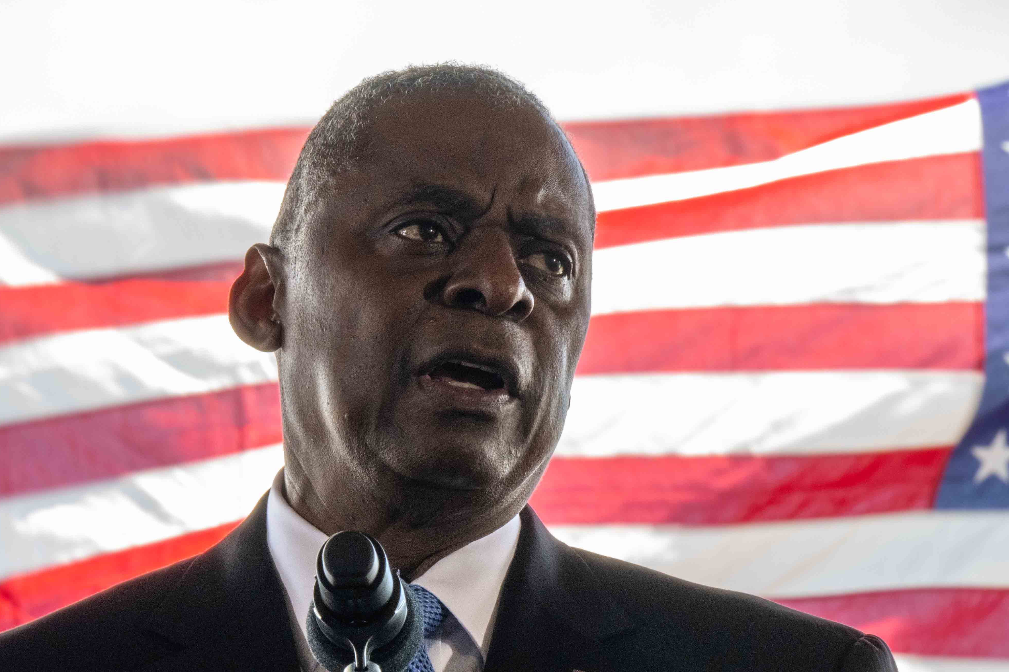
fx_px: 11742
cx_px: 697
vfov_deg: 3.3
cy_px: 693
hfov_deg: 4.9
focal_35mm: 419
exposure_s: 1/80
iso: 1000
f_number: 22
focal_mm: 200
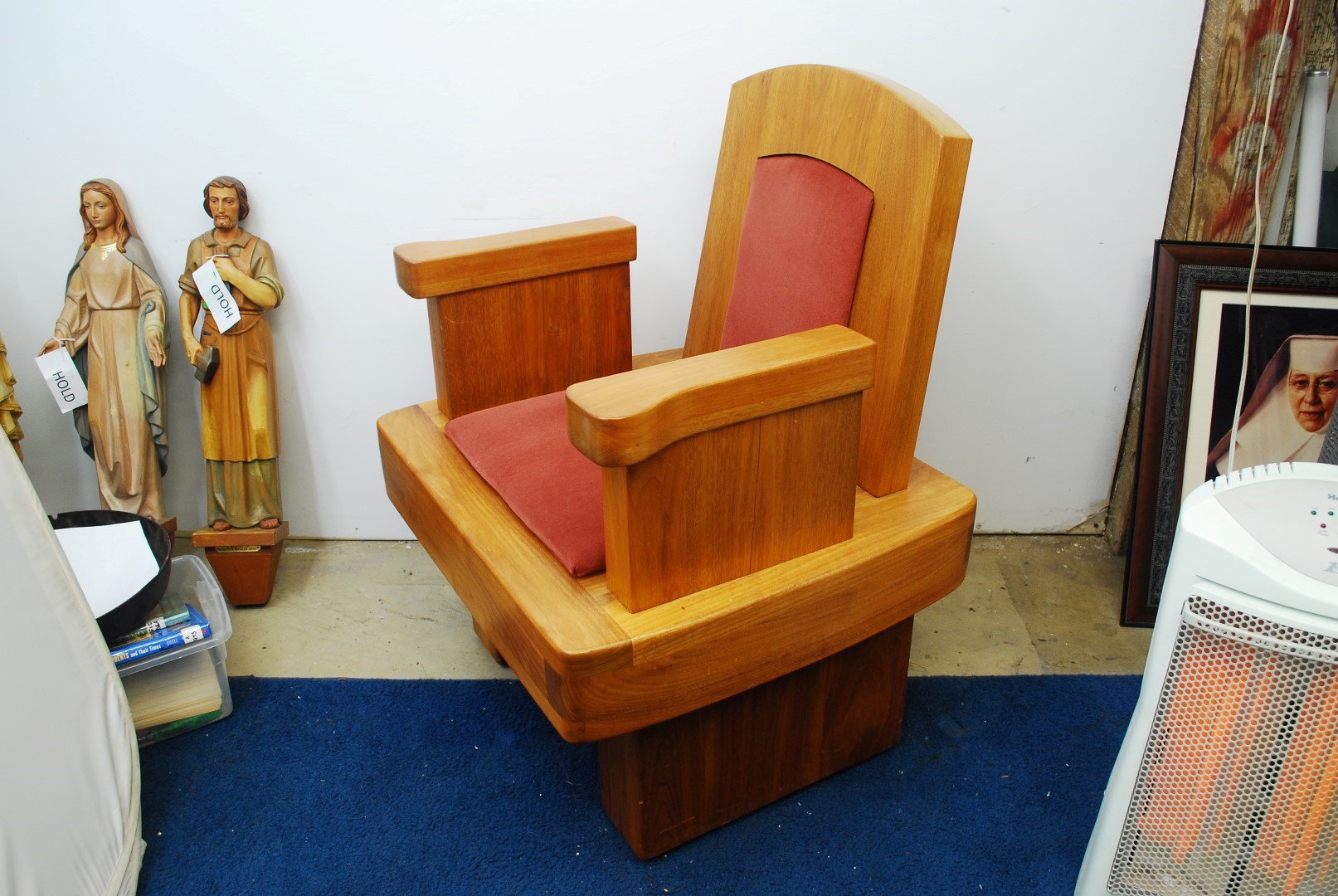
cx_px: 669
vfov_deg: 43.7
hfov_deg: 61.9
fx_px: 1116
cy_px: 448
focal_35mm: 30
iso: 400
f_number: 7.1
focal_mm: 20
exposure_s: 1/20
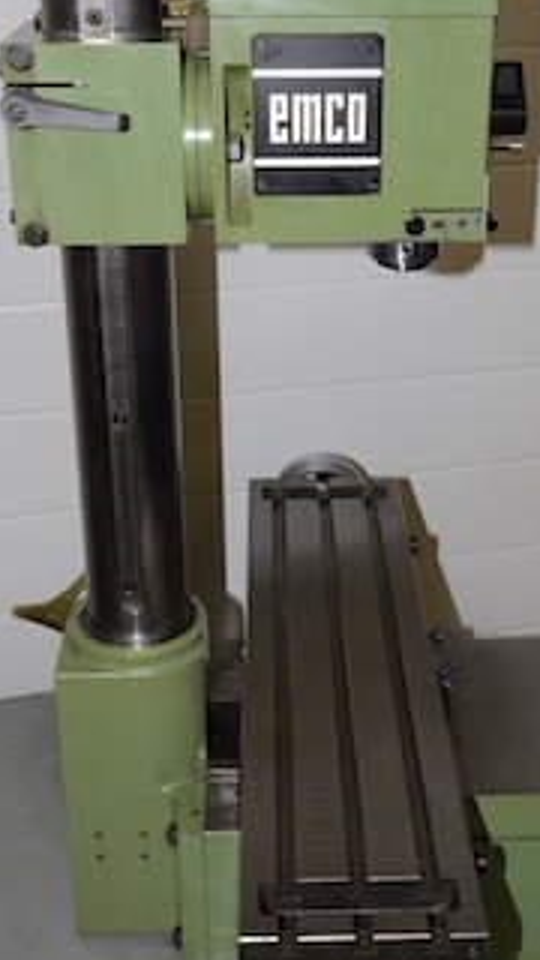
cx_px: 303
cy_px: 435
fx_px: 1324
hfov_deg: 23.0
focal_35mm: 52
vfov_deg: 39.8
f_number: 13
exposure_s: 1/60
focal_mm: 26
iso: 800
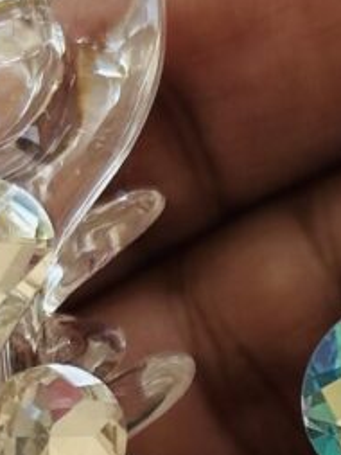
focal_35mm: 181
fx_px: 2375
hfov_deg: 8.1
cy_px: 583
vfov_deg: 10.7
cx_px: 443
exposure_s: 1/949
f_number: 1.5
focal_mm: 5.7
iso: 50
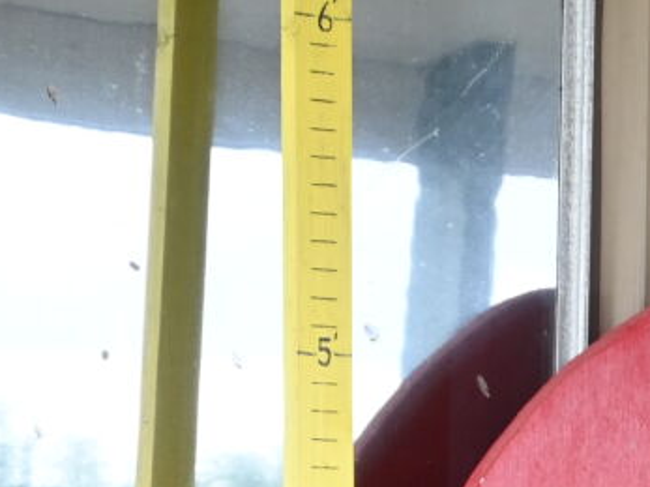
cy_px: 857
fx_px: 5781
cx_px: 1539
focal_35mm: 308
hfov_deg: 6.2
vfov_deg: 4.8
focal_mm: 42
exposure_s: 1/125
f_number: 5.6
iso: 400
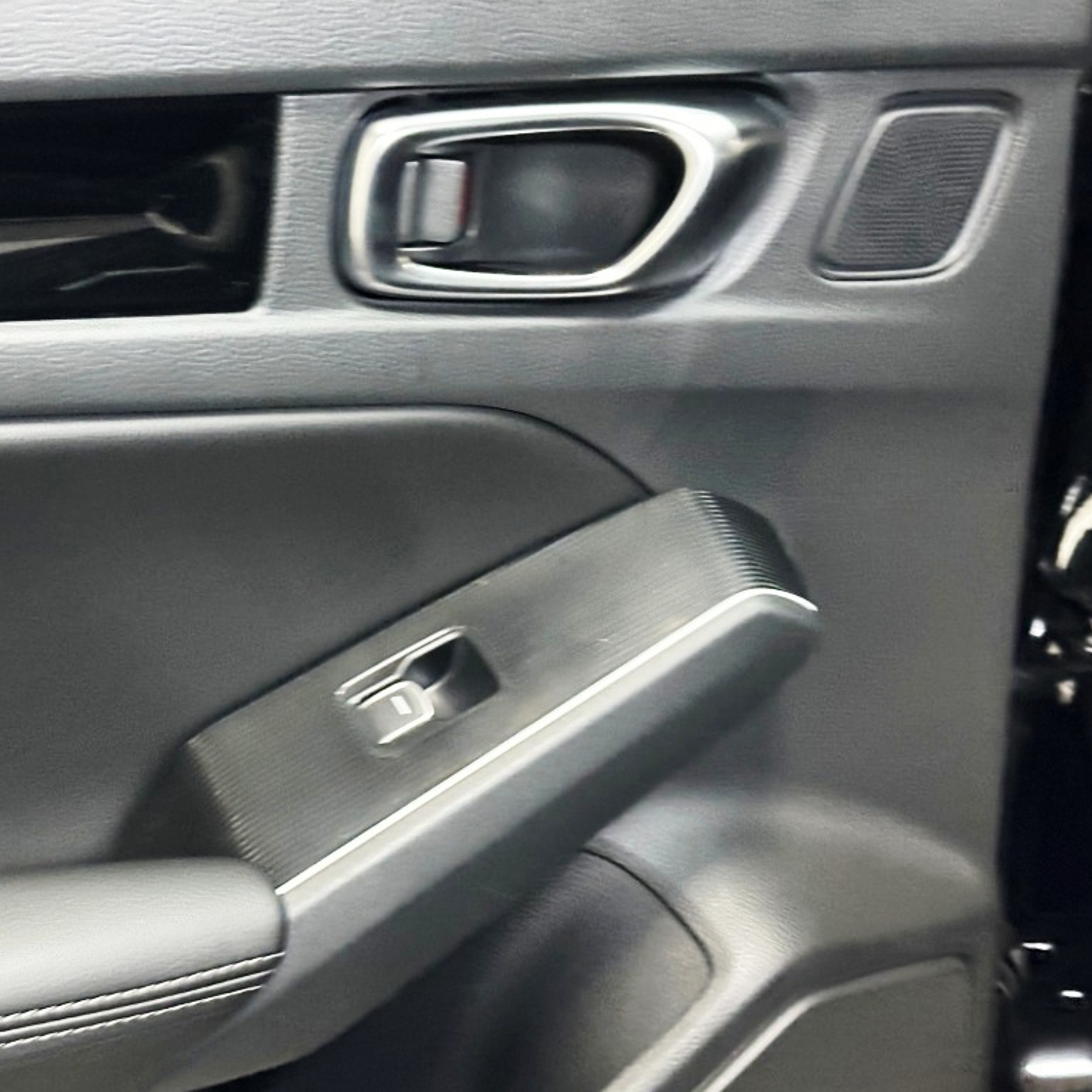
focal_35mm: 57
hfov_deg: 29.9
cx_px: 377
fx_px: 2034
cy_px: 545
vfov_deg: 30.0
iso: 640
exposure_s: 1/30
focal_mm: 6.86
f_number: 1.78
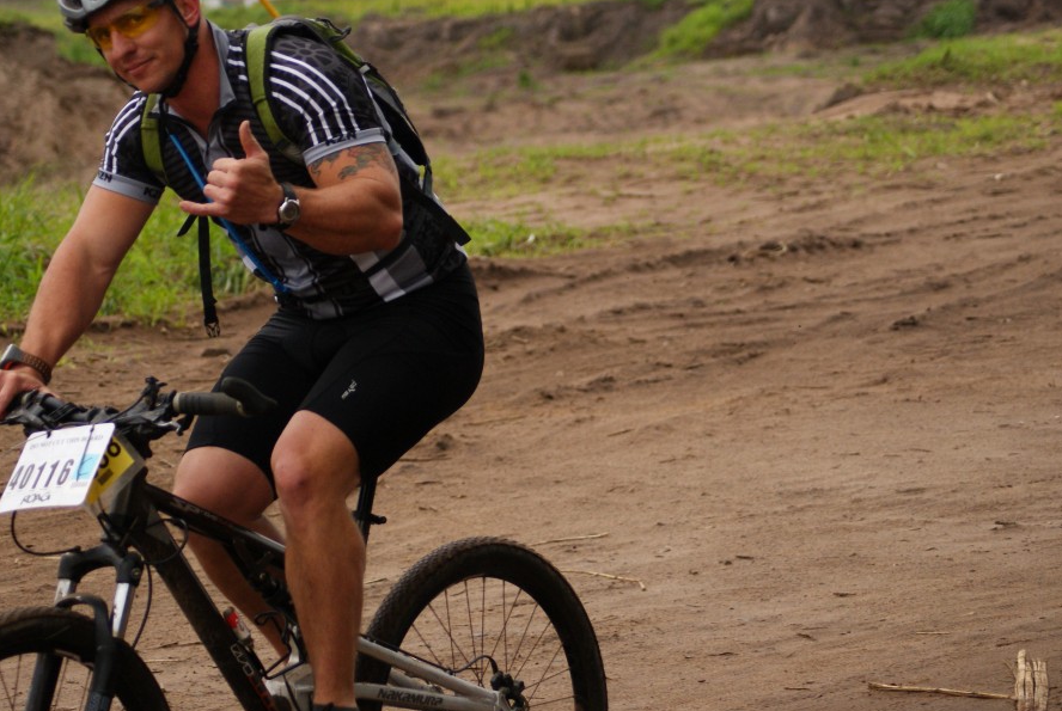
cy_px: 258
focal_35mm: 165
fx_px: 4864
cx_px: 492
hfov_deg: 12.5
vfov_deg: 8.4
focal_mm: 85
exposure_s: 1/1250
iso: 400
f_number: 4.5
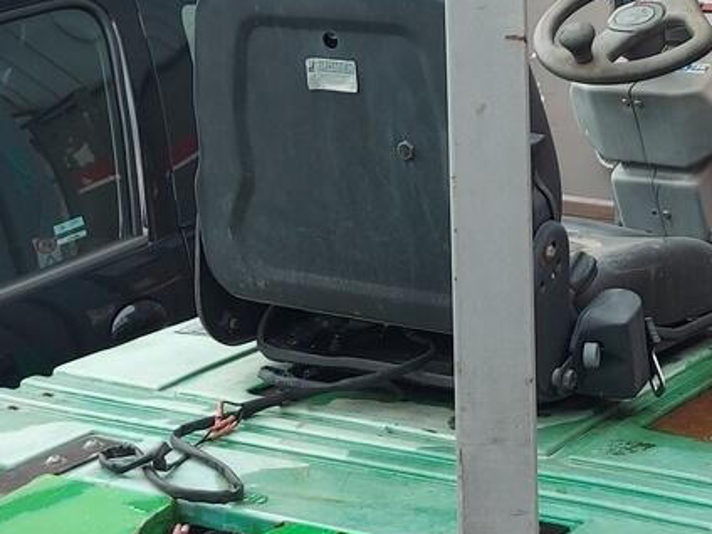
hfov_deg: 22.6
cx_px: 601
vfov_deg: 17.1
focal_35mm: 85
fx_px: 1748
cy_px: 43
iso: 32
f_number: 1.8
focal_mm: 5.23
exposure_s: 1/138
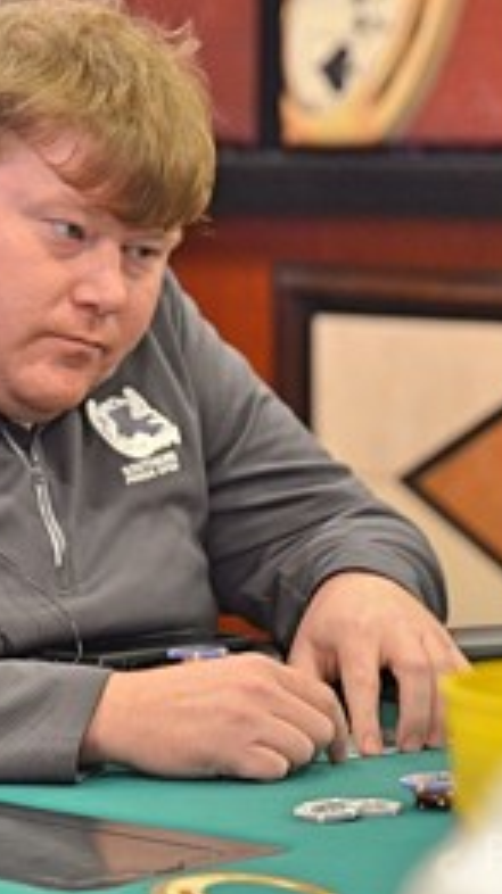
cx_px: 82
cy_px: 449
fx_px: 4263
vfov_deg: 12.0
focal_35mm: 180
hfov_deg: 6.7
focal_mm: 75
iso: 1600
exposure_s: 1/25
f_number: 4
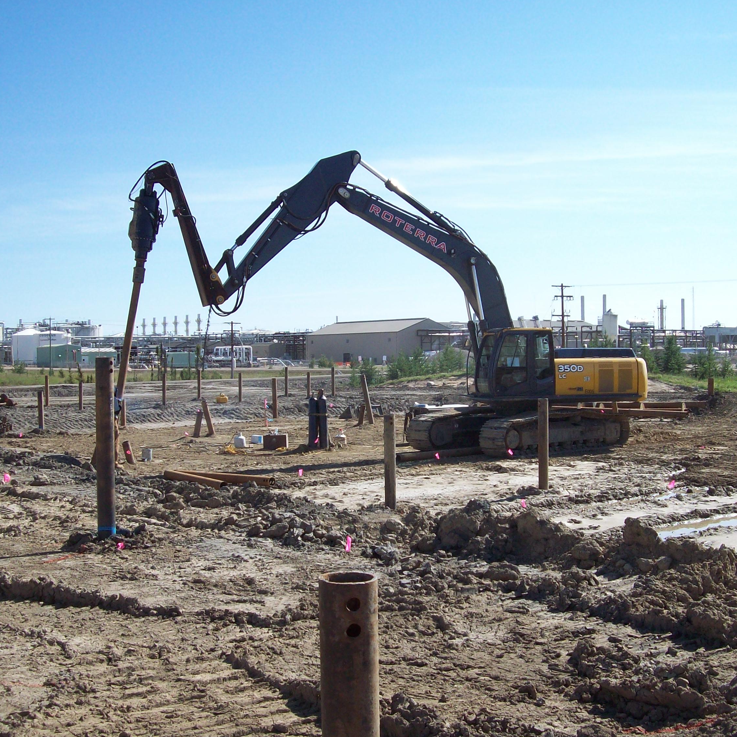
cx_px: 365
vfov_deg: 39.2
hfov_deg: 39.2
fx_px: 1036
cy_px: 371
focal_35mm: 43
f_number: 4.8
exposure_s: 1/453
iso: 80
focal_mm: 6
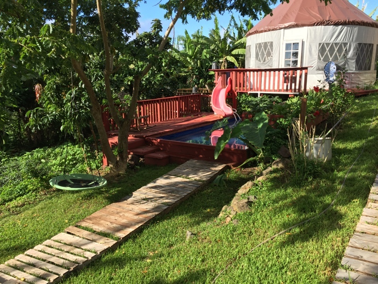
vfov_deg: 48.2
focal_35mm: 29
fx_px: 317
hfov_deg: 61.7
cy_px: 142
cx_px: 189
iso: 32
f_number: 2.2
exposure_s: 1/989
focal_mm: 4.15
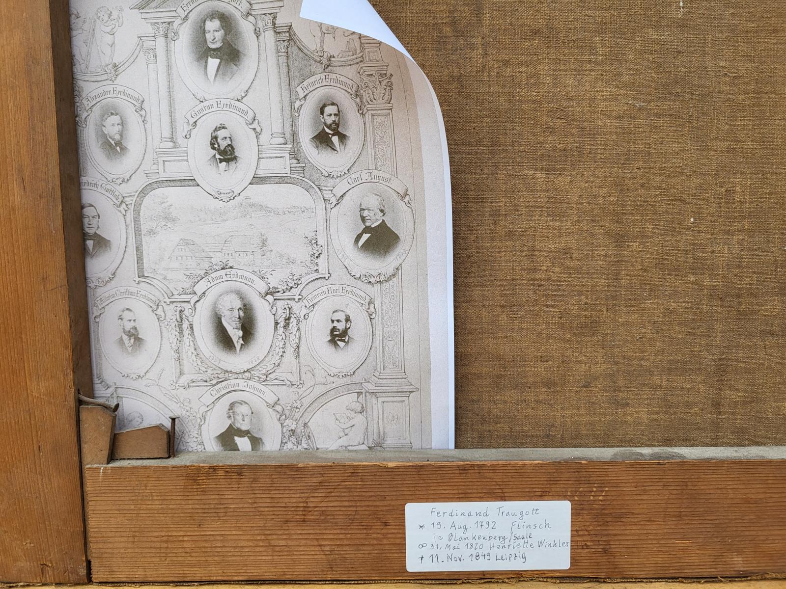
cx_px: 393
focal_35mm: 26
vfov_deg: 53.1
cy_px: 294
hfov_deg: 67.3
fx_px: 590
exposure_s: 1/636
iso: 40
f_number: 1.8
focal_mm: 5.4
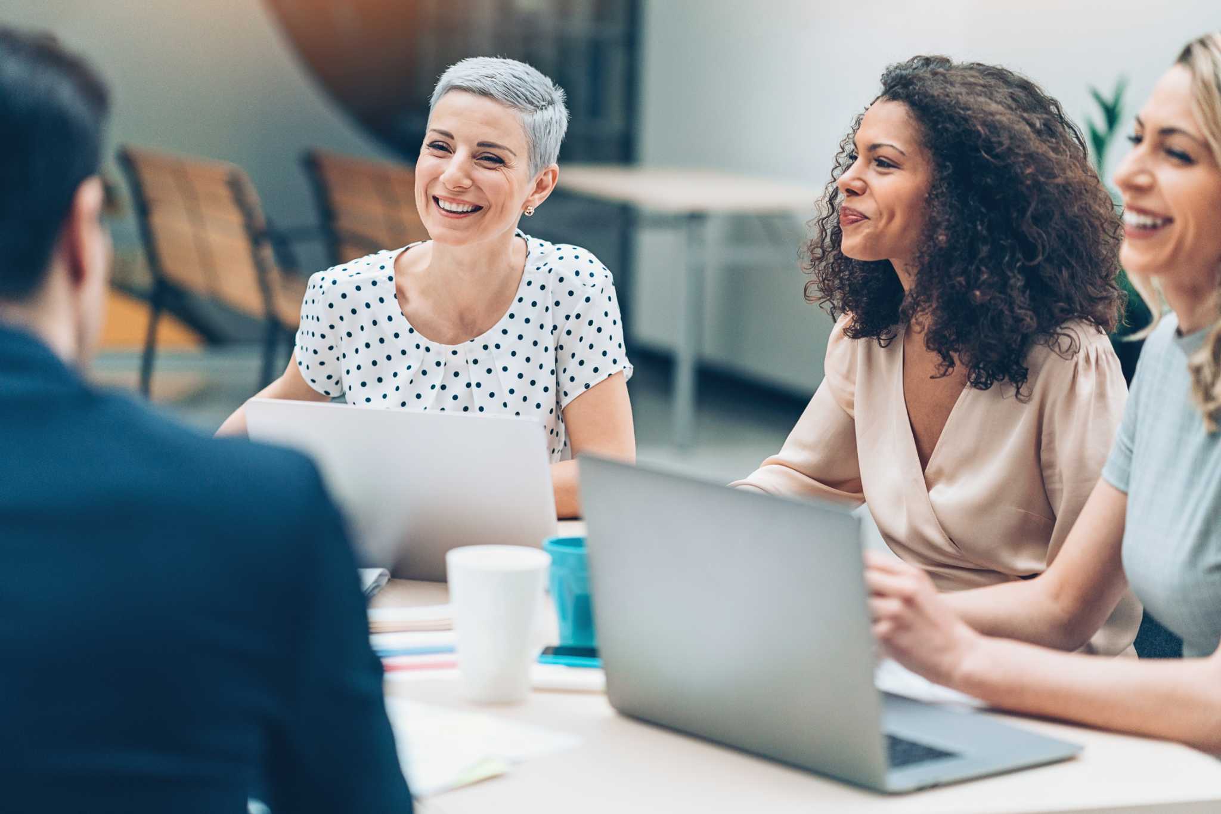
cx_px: 610
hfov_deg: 23.9
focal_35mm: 85
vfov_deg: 16.1
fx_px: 2882
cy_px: 407
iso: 800
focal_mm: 85
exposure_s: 1/500
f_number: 2
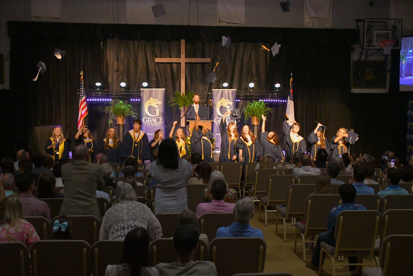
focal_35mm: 202
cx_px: 206
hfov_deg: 10.2
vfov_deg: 6.8
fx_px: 2323
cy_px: 138
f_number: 6
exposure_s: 1/400
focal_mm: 135
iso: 8000
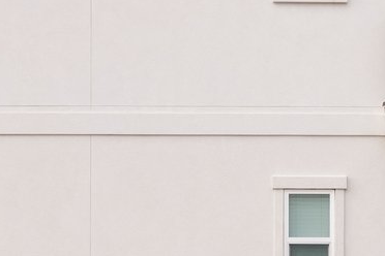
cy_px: 269
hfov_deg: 16.9
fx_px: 1294
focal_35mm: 121
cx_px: 271
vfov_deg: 11.2
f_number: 2.8
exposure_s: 1/1000
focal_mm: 8.38
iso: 100
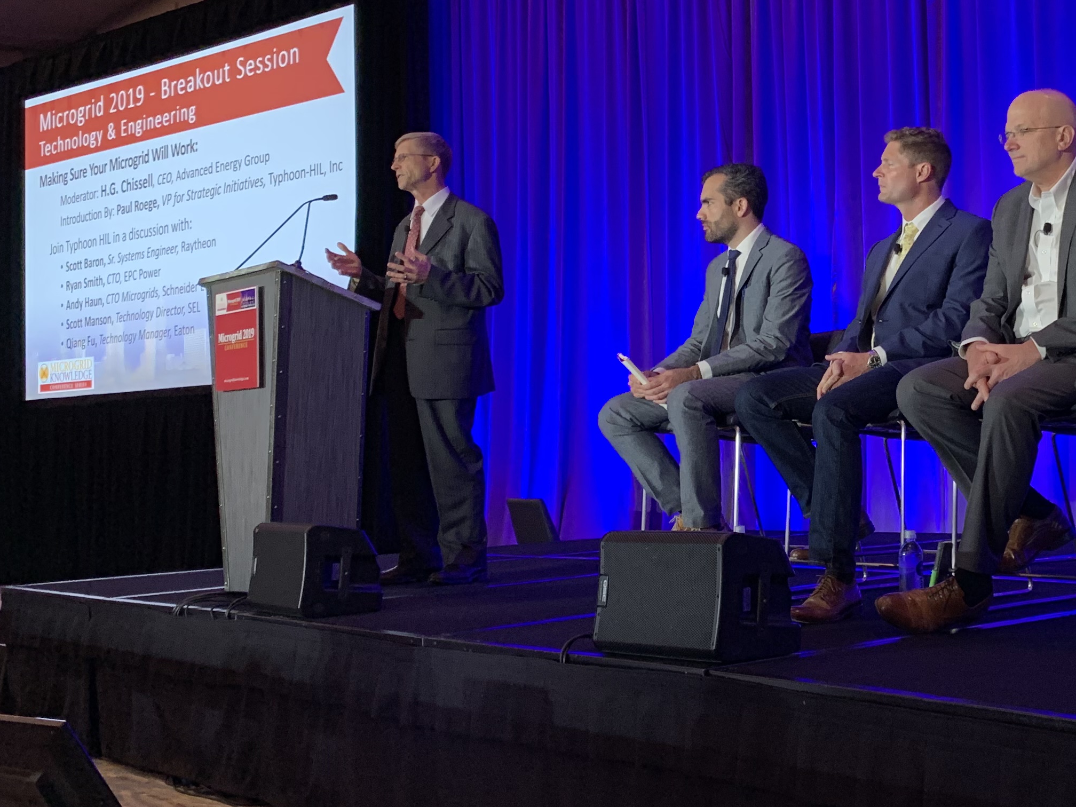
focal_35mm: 52
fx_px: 1616
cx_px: 910
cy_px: 335
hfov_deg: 35.2
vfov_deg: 28.0
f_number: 1.8
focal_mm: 4.25
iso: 160
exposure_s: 1/60
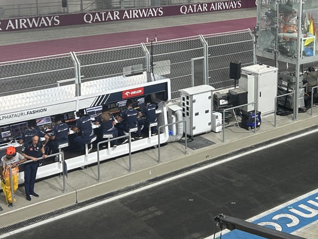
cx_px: 214
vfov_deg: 24.4
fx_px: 542
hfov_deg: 32.4
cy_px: 48
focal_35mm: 59
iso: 50
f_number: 1.5
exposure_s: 1/117
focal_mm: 5.7
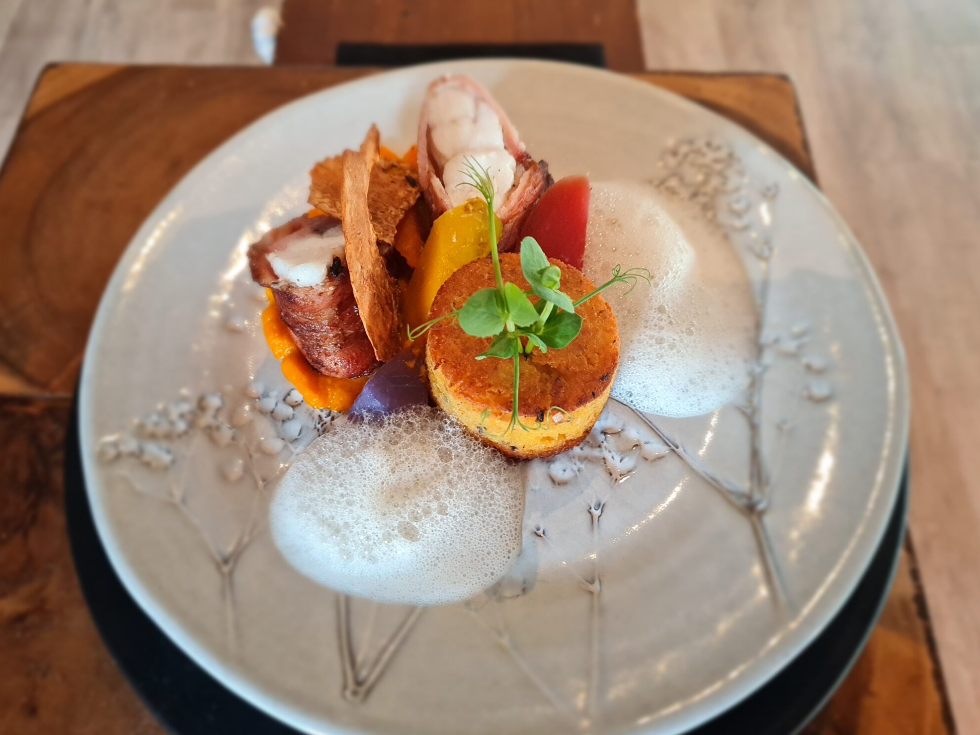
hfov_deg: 65.3
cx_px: 480
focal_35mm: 27
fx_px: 764
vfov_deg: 51.4
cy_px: 369
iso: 320
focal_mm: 5.4
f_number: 1.8
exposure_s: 1/50
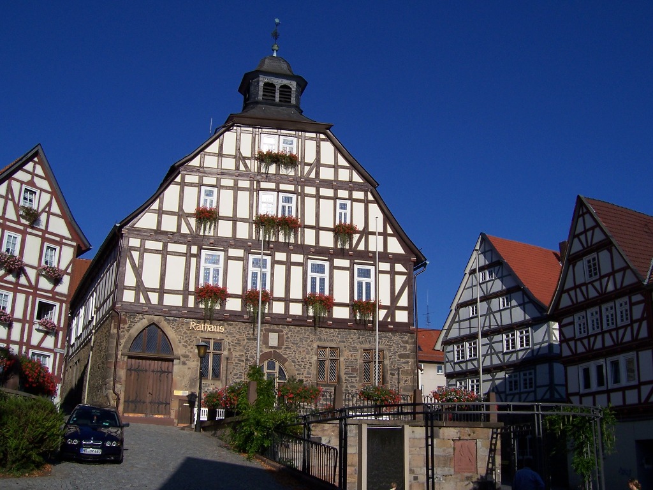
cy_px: 245
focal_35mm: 36
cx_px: 326
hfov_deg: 51.4
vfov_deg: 39.7
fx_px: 679
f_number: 4.8
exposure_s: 1/1000
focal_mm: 6
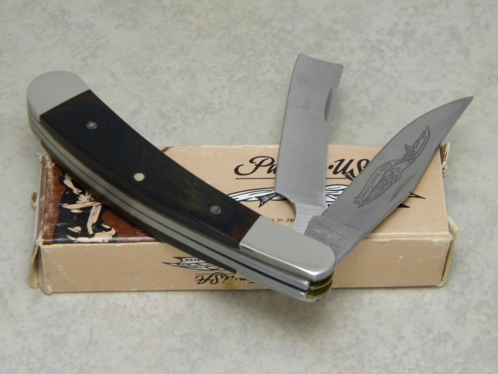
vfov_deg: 14.1
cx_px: 249
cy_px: 187
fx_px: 1511
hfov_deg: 18.7
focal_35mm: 105
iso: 400
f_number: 4.7
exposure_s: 1/20.5
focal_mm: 19
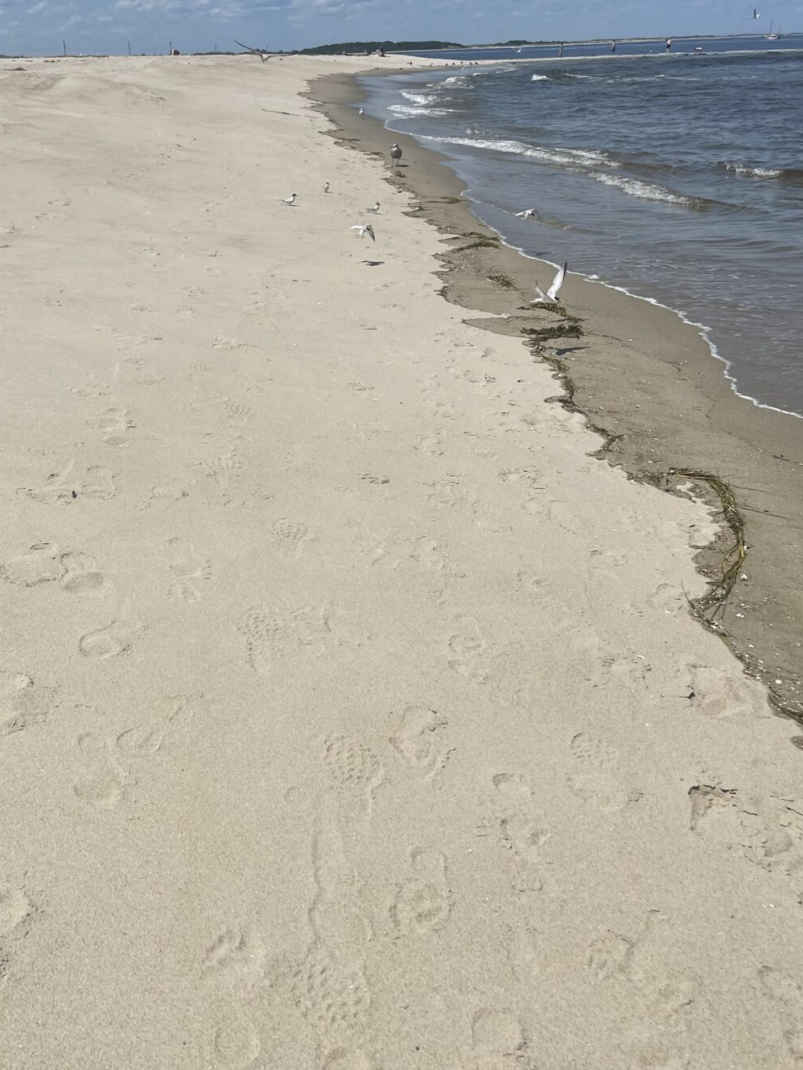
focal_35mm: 40
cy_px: 528
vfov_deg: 46.8
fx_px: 1237
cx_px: 228
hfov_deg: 35.4
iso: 32
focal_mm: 5.1
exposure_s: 1/8547
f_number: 1.6
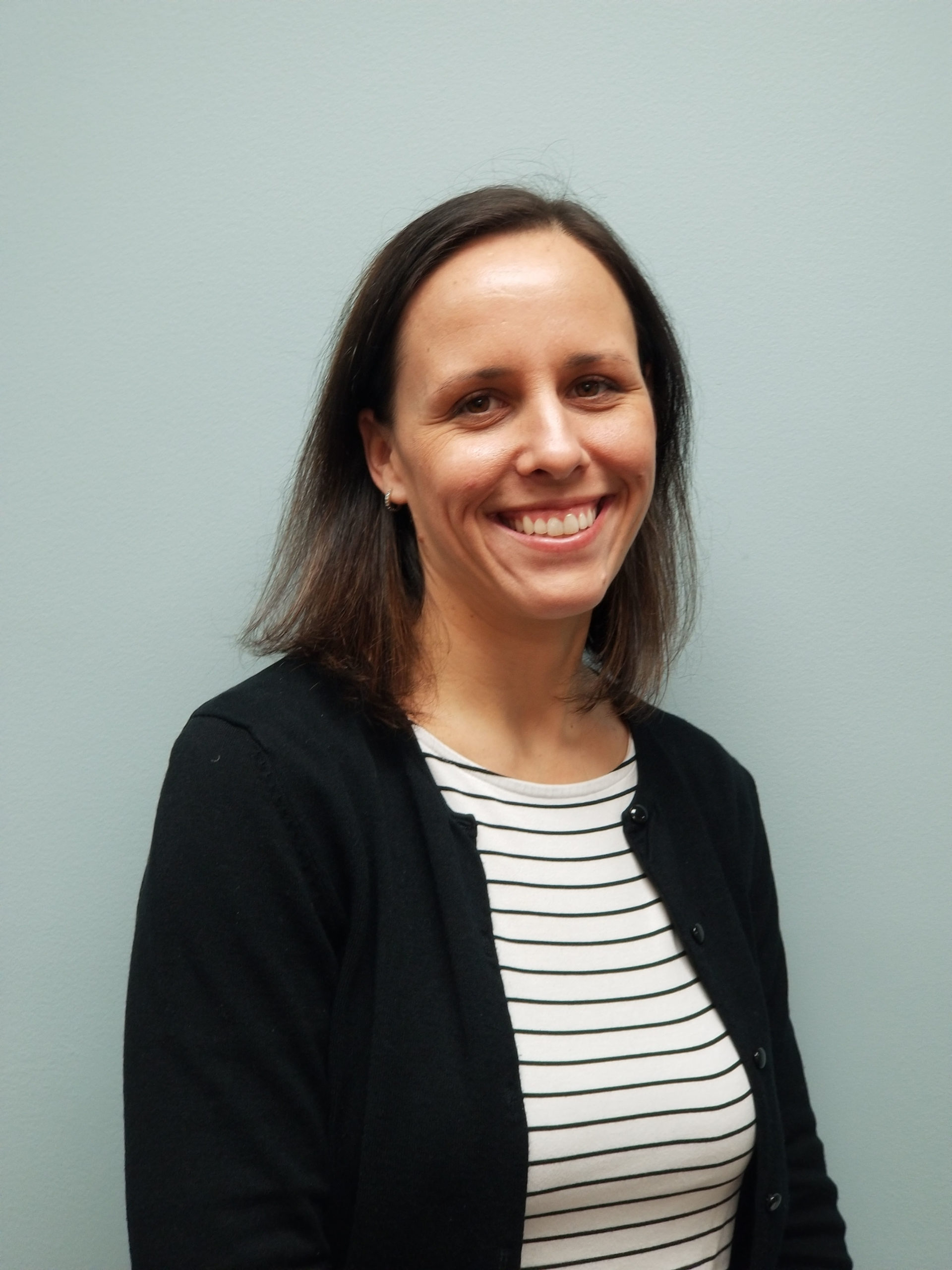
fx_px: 1907
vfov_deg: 36.8
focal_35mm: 52
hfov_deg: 28.0
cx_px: 476
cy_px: 635
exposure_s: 1/30
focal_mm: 6
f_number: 2.4
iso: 64
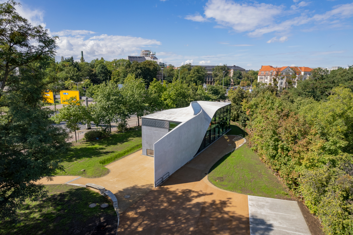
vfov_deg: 57.2
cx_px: 176
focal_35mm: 22
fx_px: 216
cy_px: 118
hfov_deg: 78.6
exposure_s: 1/350
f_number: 2.8
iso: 100
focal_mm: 8.38
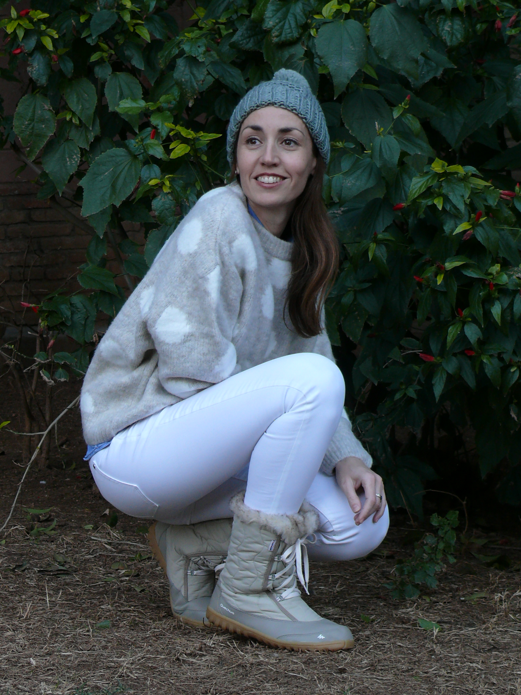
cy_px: 348
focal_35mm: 95
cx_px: 260
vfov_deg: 20.7
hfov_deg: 15.6
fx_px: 1906
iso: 100
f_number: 3.2
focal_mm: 12.8
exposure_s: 1/80
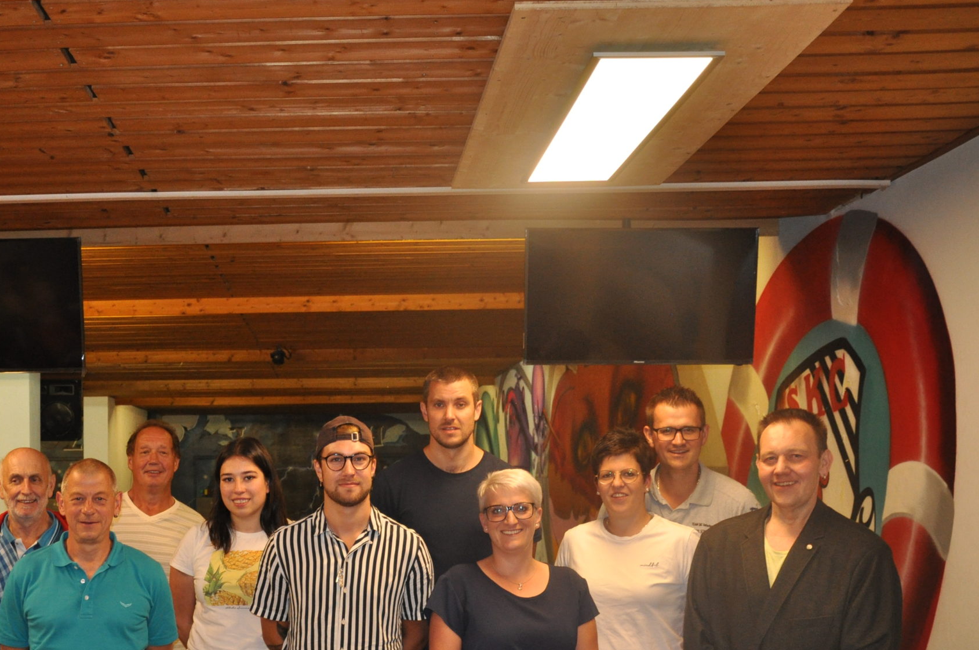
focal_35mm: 48
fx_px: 1297
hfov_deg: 40.6
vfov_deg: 27.8
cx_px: 293
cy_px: 463
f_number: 3.8
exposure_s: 1/60
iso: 800
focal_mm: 21
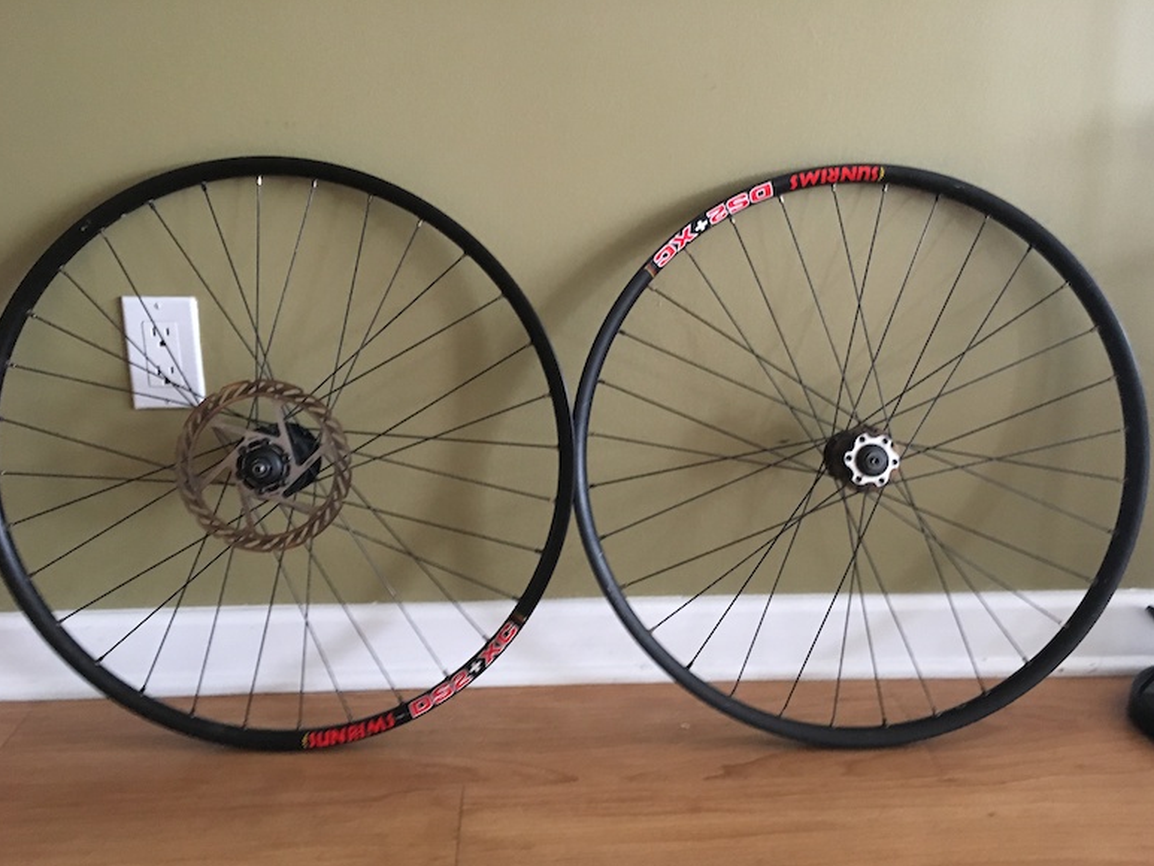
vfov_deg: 46.8
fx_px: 1000
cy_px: 439
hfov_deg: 60.0
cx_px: 582
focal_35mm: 30
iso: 200
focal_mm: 4.15
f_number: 2.2
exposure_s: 1/24
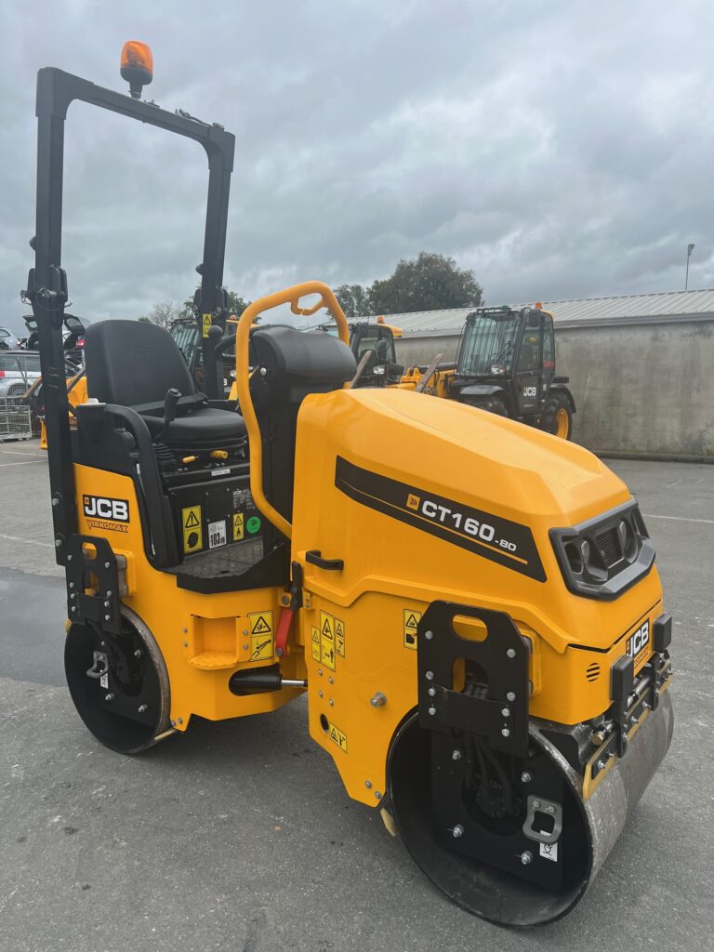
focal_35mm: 26
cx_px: 357
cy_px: 476
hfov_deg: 53.1
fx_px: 715
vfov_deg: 67.3
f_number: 1.5
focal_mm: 5.7
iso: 50
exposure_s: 1/5076
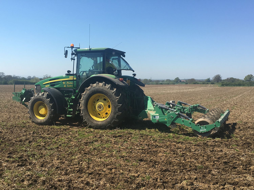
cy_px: 95
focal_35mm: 29
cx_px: 127
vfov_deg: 48.3
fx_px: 213
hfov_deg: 61.6
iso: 25
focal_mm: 4.15
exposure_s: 1/1282
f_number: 2.2
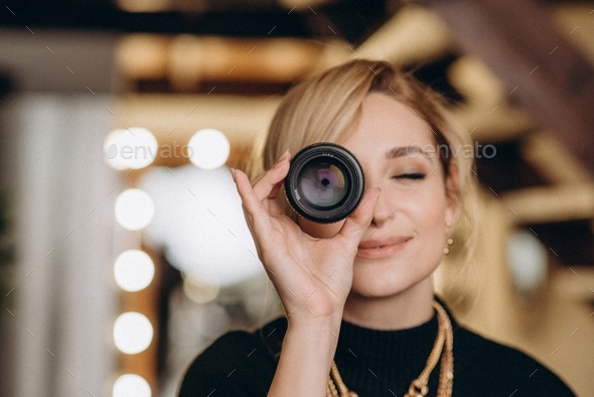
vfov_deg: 16.1
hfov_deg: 23.9
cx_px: 297
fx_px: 1403
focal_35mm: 85
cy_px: 198
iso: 200
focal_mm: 85
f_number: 2.8
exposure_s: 1/160
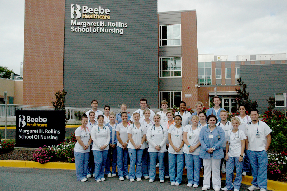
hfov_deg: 57.3
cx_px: 144
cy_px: 96
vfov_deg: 39.9
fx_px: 263
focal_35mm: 33
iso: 1600
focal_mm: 22
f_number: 4.5
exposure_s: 1/8000
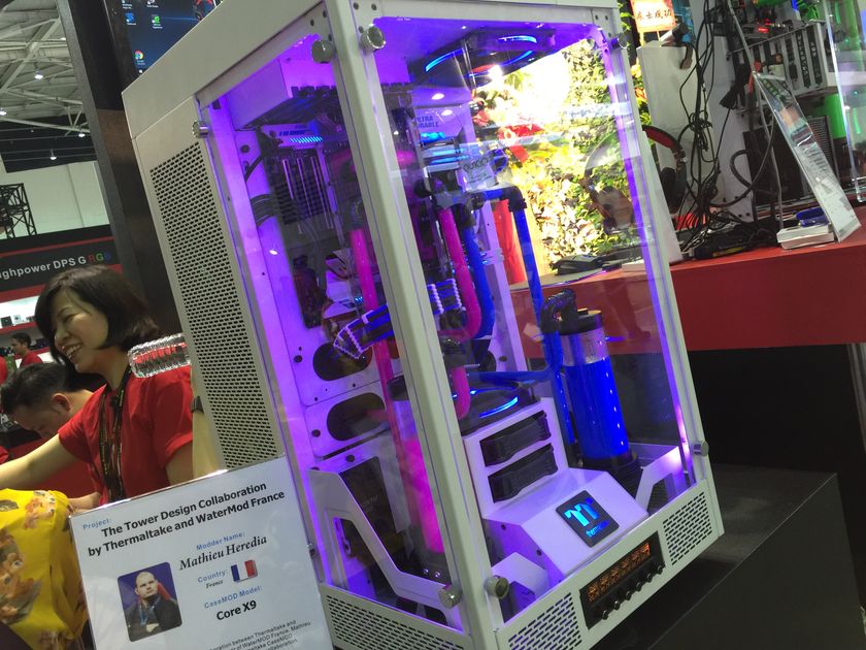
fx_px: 726
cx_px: 433
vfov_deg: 48.2
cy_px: 325
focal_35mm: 29
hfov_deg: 61.7
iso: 32
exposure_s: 1/15
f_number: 2.2
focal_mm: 4.15
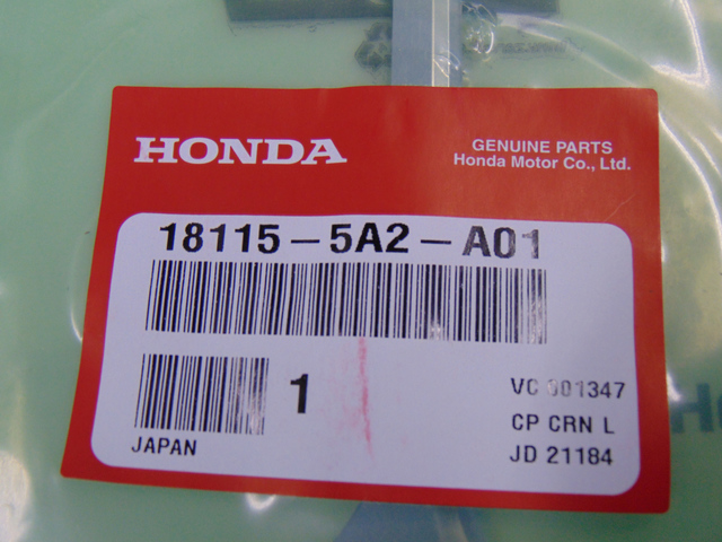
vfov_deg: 36.8
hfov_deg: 47.9
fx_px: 813
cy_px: 271
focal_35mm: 39
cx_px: 361
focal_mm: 6.9
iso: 80
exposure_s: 1/40
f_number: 3.3
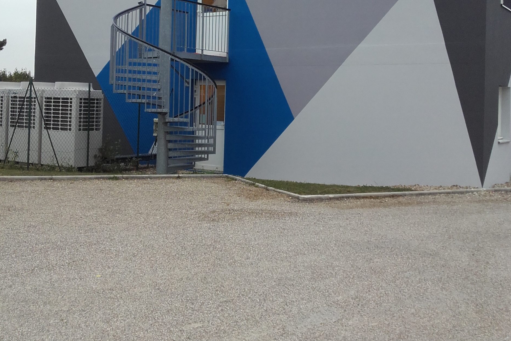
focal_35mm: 44
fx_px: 625
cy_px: 91
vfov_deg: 30.1
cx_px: 254
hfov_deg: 44.5
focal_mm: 3.31
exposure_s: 1/50
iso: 60
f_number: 2.2
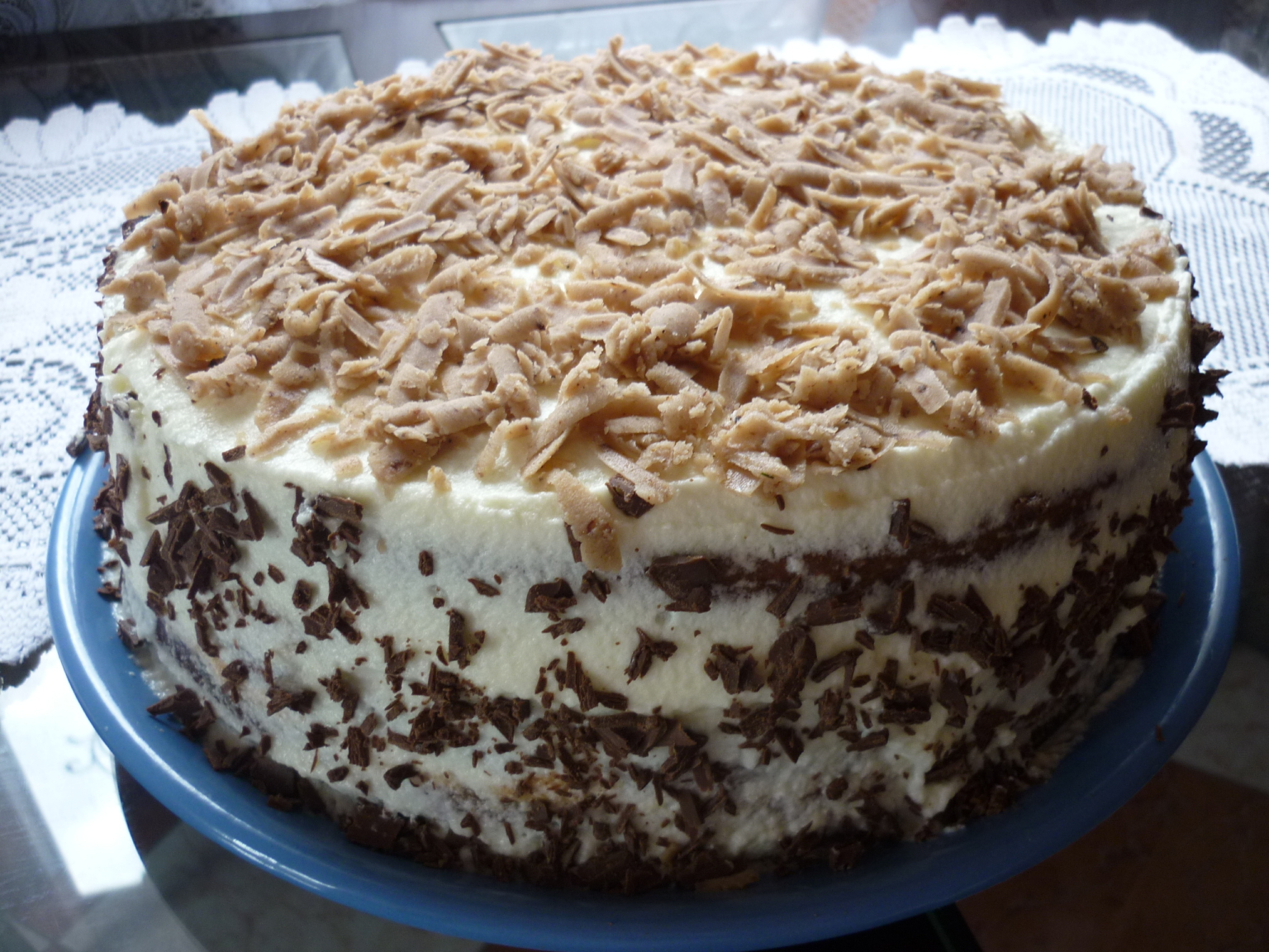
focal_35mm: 33
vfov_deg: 42.9
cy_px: 476
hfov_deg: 55.4
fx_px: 1210
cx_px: 634
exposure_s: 1/30
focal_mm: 5.5
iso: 125
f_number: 2.8
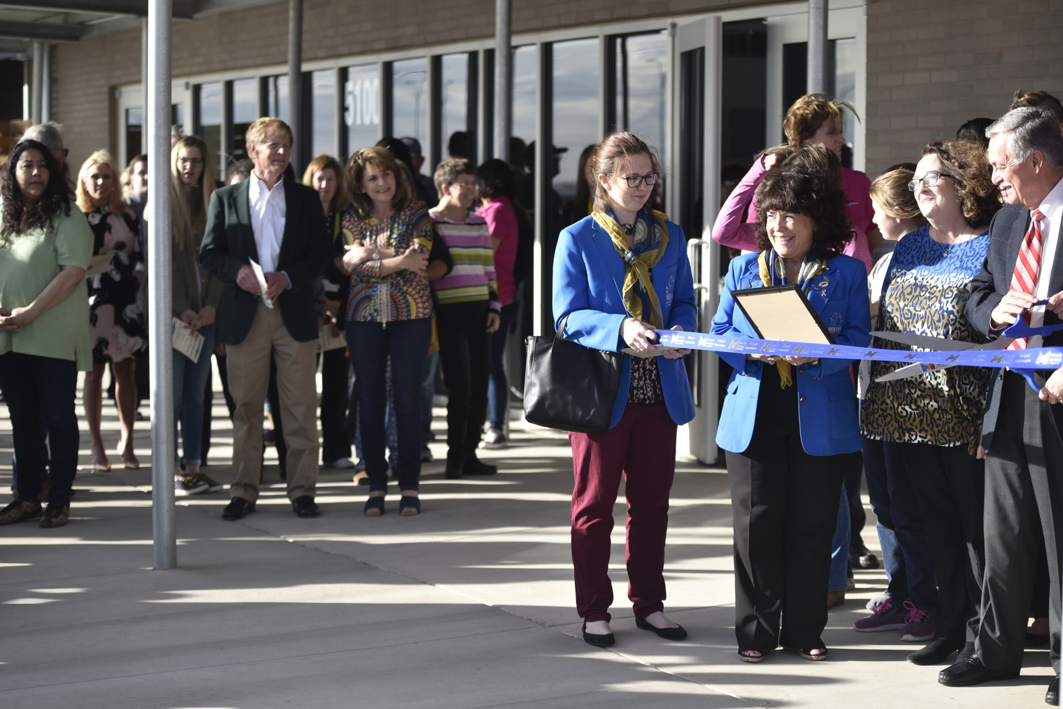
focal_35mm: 70
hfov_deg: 28.8
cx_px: 532
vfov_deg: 19.5
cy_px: 354
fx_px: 2067
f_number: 3.2
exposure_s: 1/3200
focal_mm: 70
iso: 500
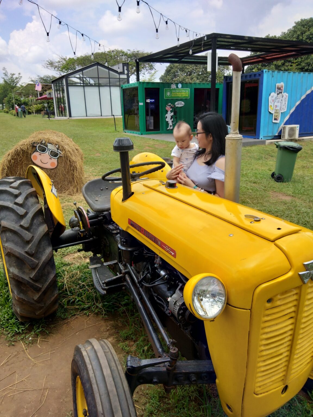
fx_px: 350
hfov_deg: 48.2
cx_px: 156
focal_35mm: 29
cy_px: 208
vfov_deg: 61.7
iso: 100
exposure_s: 1/503
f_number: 2
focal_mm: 3.55
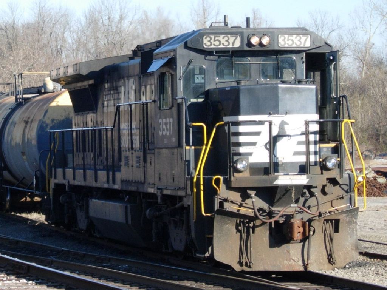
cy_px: 145
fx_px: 1263
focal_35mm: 113
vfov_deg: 13.1
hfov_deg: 17.4
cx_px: 194
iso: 64
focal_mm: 23.4
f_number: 4.9
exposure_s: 1/222
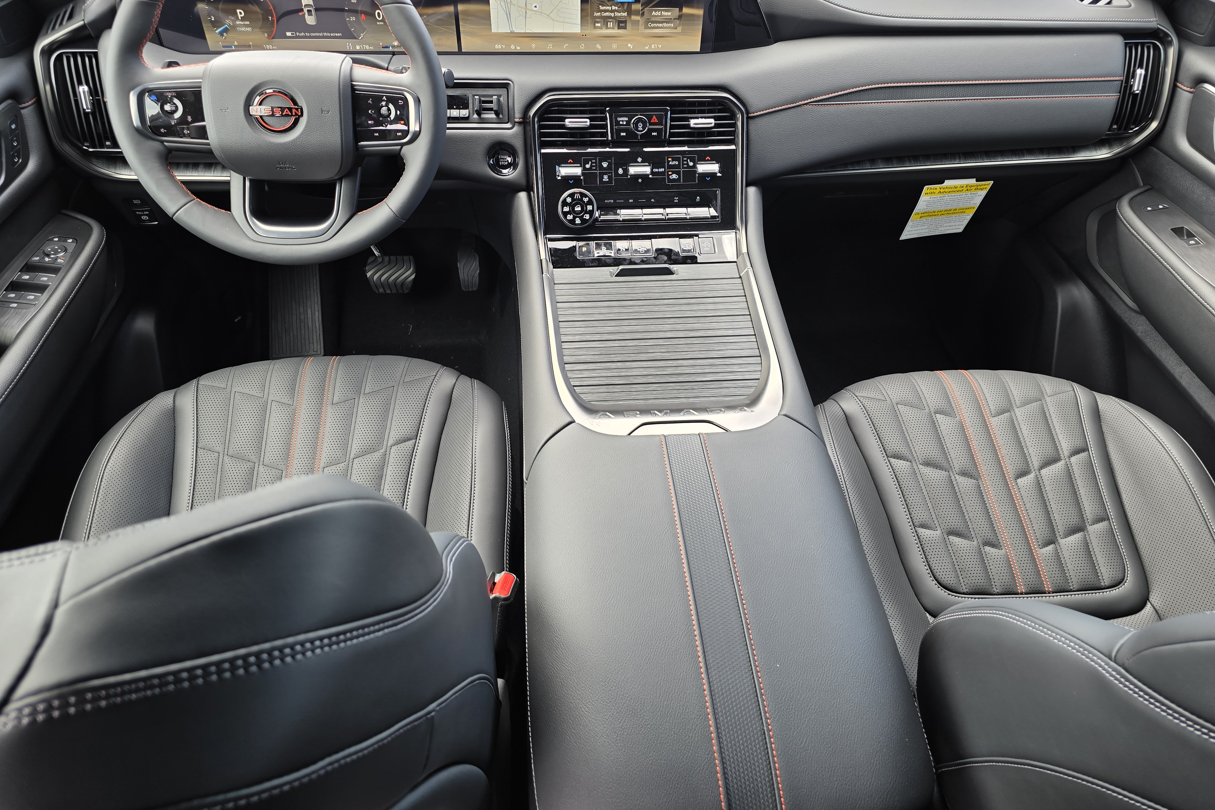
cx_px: 606
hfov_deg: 73.7
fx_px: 810
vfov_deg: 53.0
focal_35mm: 24
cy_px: 357
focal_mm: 6.3
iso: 16
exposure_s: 1/51
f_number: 1.7
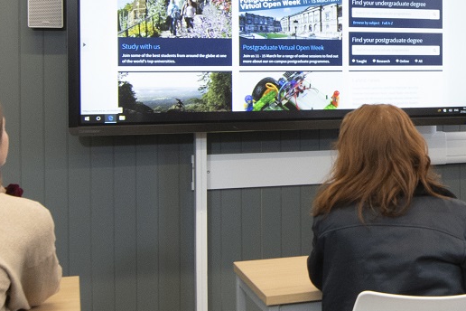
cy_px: 80
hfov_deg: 26.8
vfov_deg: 18.8
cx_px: 444
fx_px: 932
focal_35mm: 72
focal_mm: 15
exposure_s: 1/40
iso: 800
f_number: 8
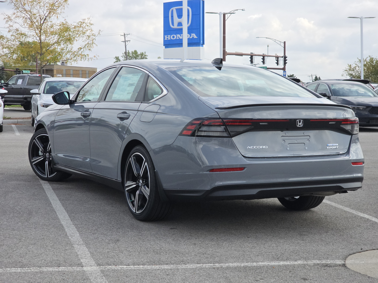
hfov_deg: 28.2
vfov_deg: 21.3
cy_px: 142
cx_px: 189
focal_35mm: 69
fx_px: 753
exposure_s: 1/1480
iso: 50
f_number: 2.4
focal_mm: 7.9
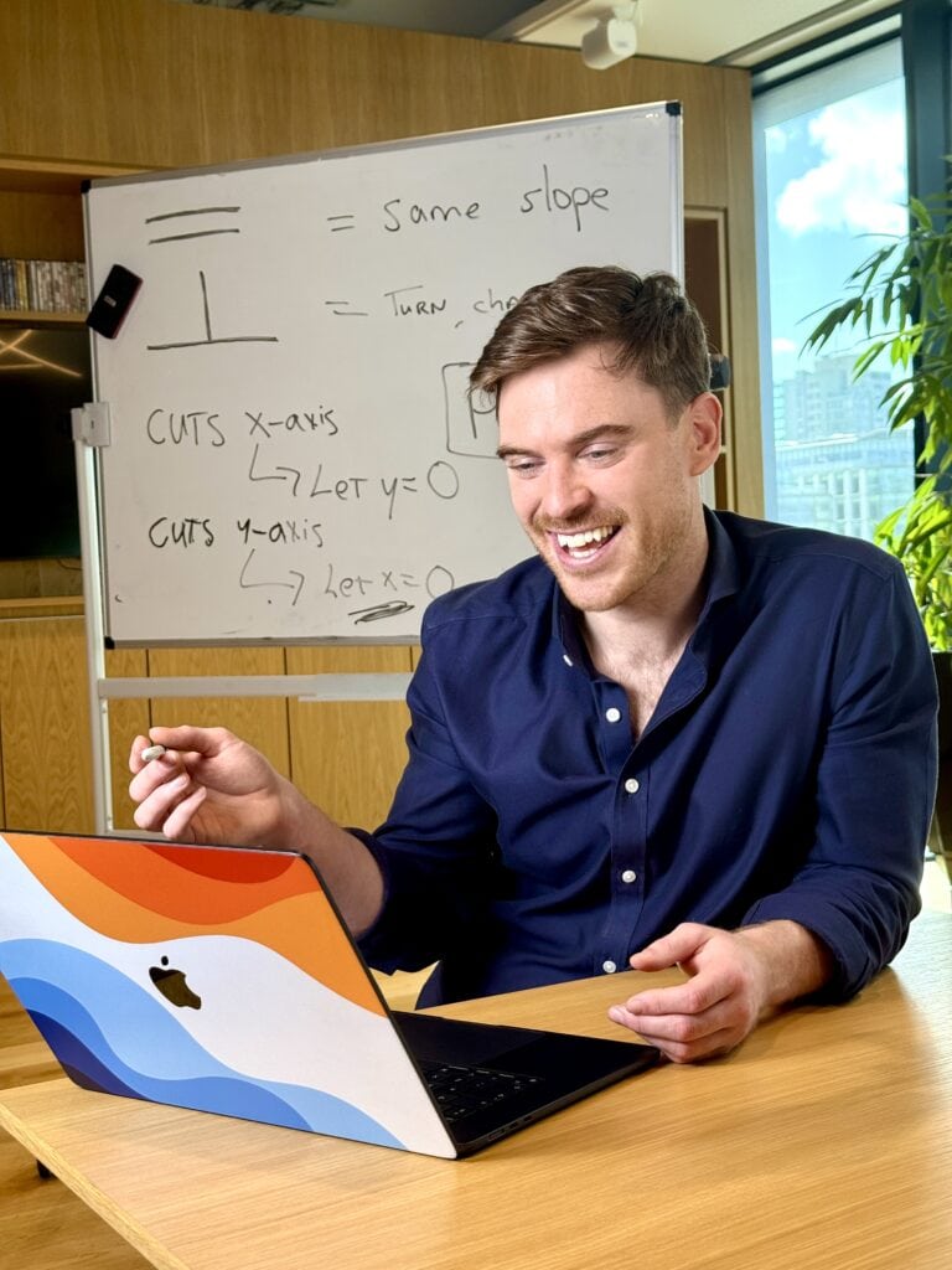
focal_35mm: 48
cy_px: 635
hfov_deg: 30.3
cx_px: 476
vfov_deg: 39.7
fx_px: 1760
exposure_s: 1/429
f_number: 1.78
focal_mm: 6.76
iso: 64
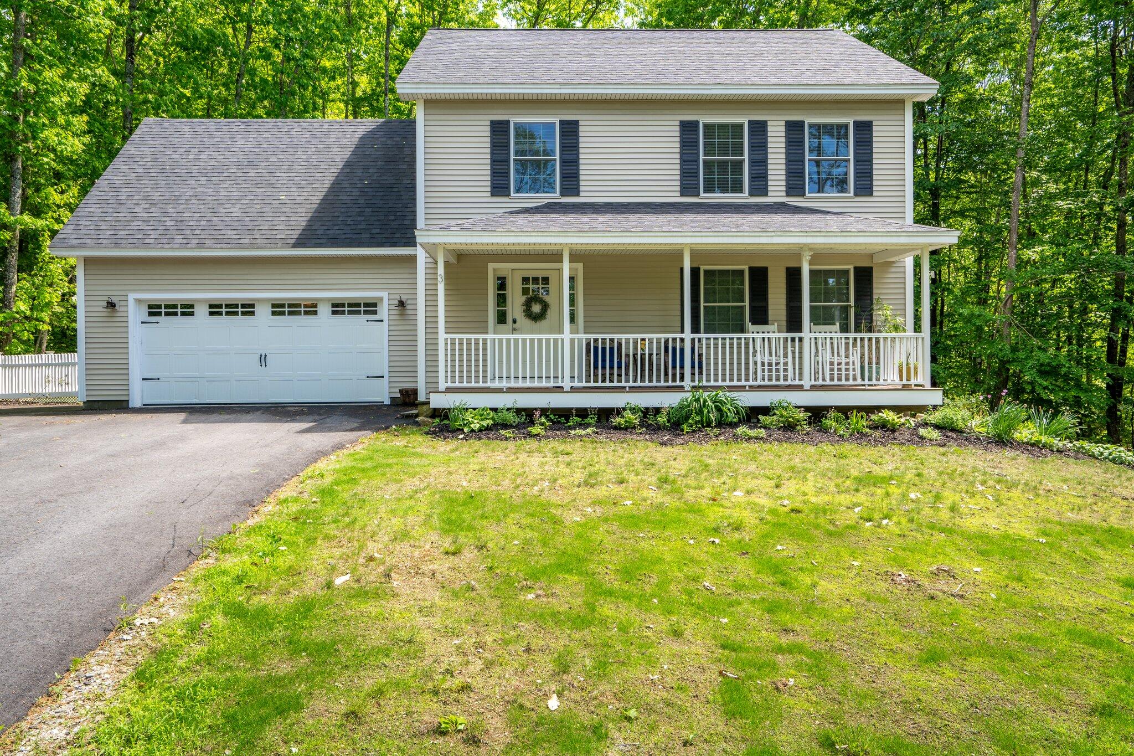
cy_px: 378
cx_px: 567
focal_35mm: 24
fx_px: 756
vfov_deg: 53.1
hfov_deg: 73.7
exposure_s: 1/40
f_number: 9
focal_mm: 24
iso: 50
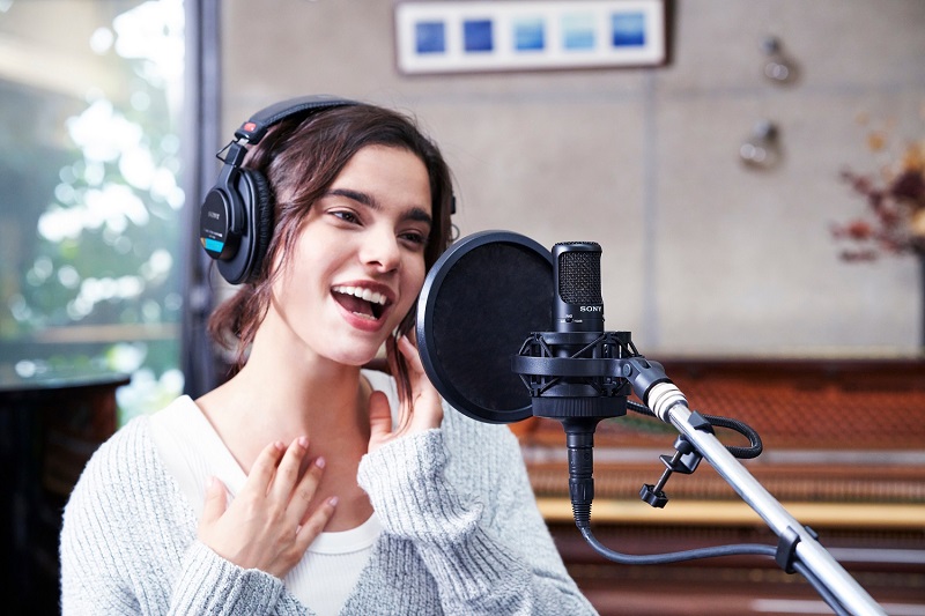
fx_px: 2183
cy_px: 308
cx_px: 462
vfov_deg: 16.1
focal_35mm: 85
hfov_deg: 23.9
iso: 1600
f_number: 4
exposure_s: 1/200
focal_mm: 85
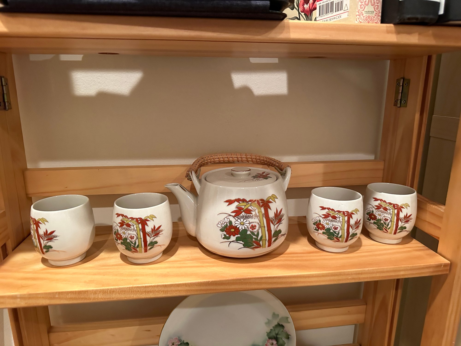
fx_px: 320
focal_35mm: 24
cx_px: 230
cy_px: 173
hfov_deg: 71.6
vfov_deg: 56.8
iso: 800
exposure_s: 1/60
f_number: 1.78
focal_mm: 6.86
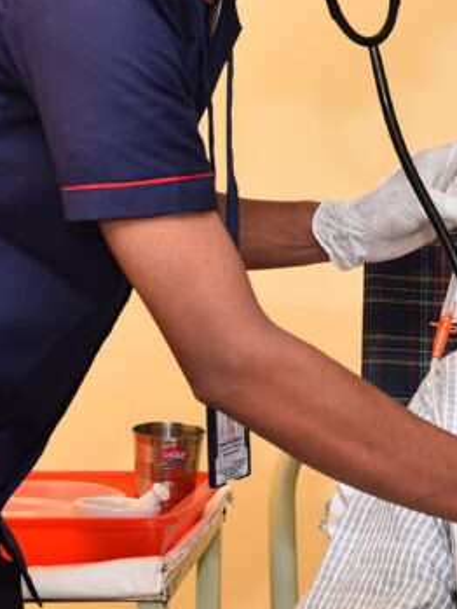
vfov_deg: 15.4
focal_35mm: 127
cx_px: 544
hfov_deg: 11.5
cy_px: 71
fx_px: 2234
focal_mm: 36
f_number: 4.5
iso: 320
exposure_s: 1/125
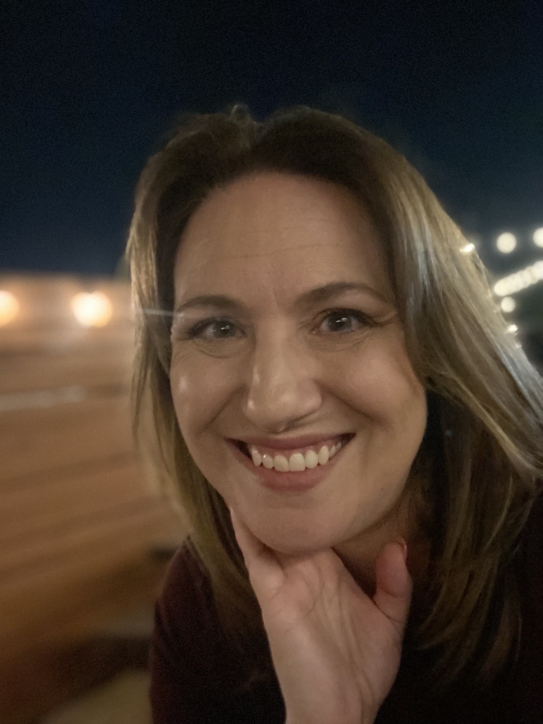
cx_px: 272
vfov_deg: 60.0
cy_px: 362
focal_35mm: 30
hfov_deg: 46.8
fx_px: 627
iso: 2000
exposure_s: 1/15
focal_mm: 2.71
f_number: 2.2
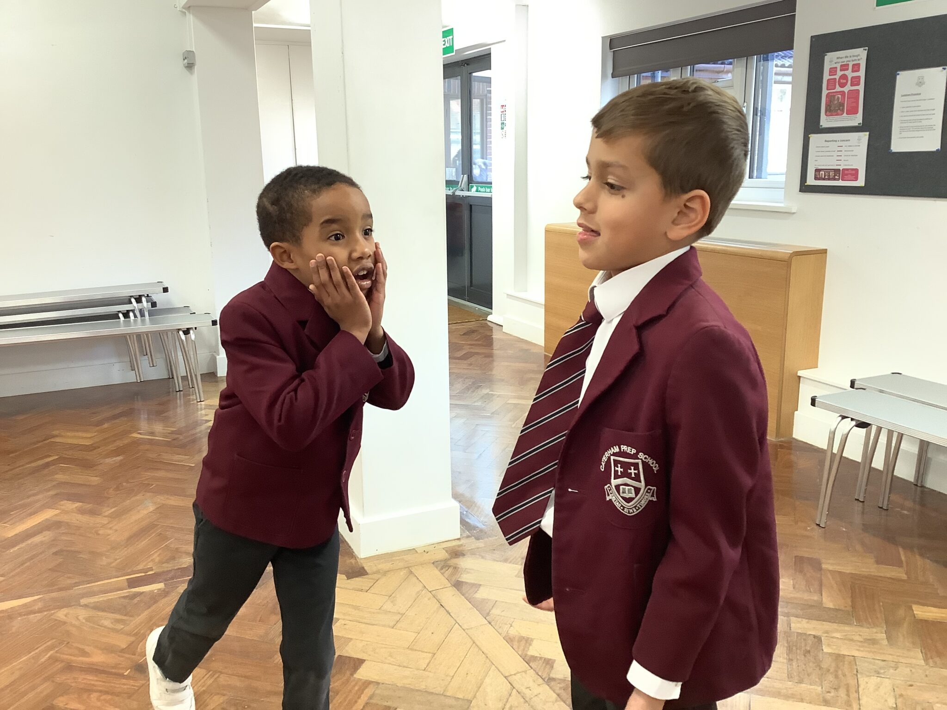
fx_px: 848
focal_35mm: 31
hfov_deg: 58.4
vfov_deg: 45.4
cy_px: 355
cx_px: 474
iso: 200
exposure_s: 1/60
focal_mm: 3.3
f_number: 2.4
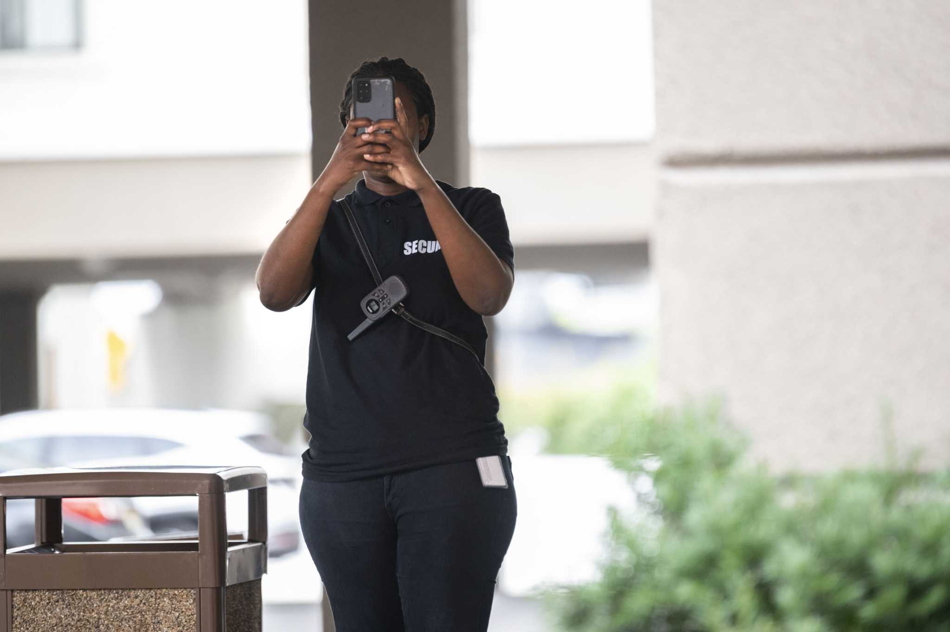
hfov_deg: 10.3
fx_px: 5273
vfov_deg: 6.9
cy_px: 316
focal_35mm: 200
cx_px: 475
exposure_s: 1/1600
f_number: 2.8
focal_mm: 200
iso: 4000
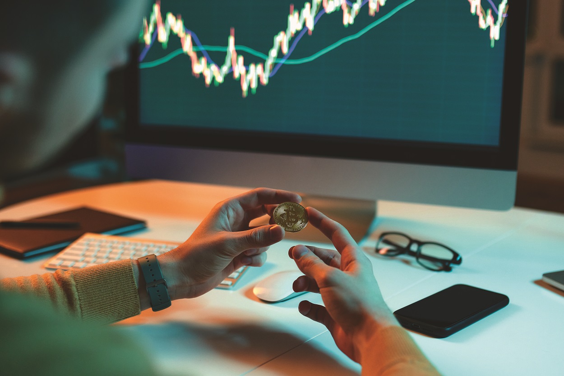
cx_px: 282
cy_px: 188
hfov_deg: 38.2
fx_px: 815
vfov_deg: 26.0
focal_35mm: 52
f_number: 1.8
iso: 800
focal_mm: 35
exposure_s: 1/200
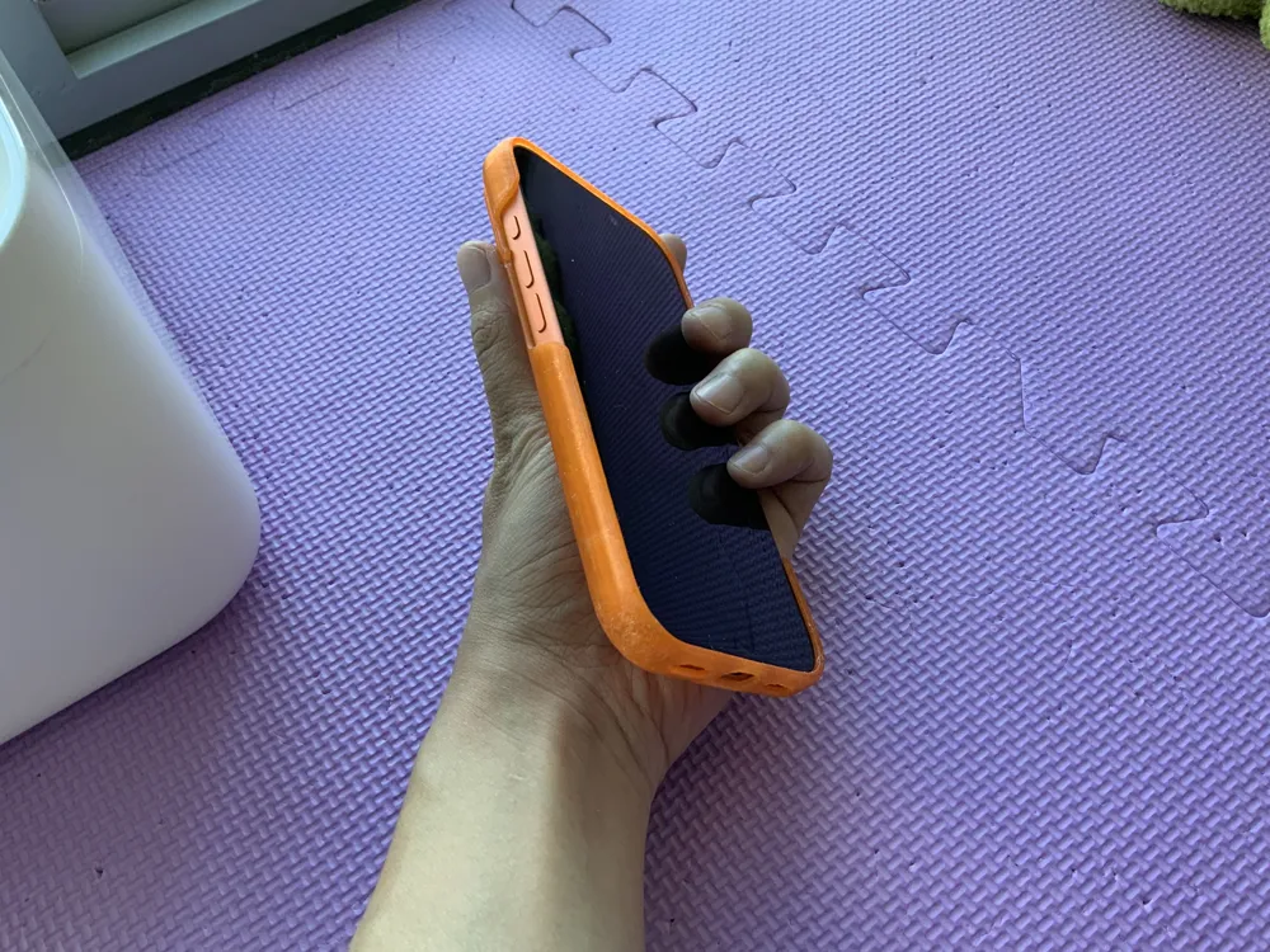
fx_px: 1064
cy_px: 476
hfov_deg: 61.7
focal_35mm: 29
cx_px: 635
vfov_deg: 48.2
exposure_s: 1/122
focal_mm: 3
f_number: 1.8
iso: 64
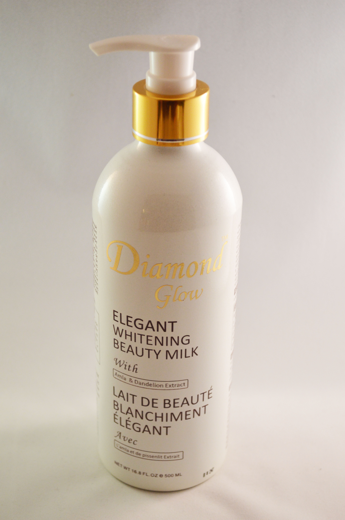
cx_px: 172
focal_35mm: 63
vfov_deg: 31.9
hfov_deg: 21.5
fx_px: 907
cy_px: 260
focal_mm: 42
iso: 560
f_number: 5.3
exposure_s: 1/60
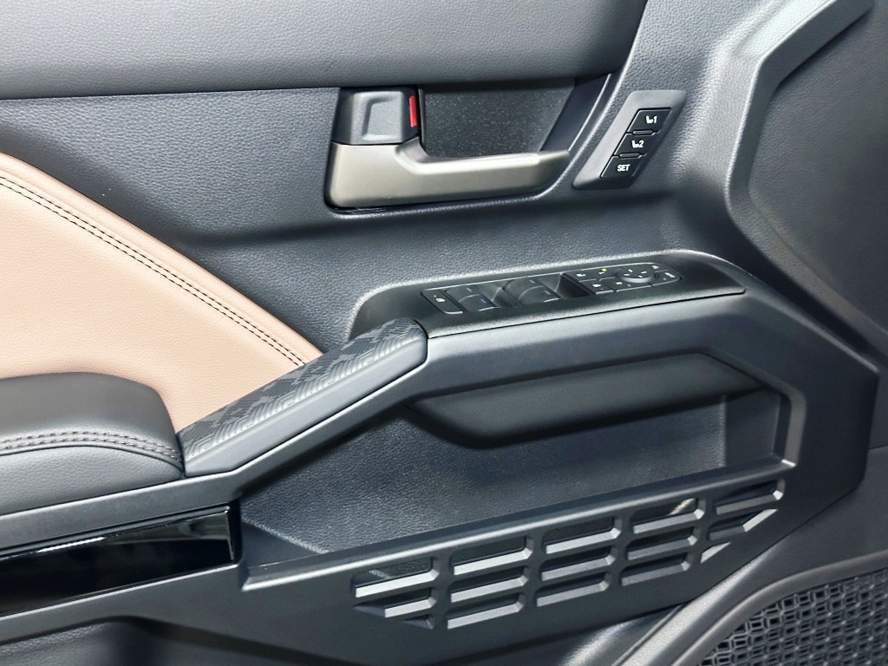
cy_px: 333
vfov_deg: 30.3
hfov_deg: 39.7
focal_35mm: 48
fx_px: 1231
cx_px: 444
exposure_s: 1/30
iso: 640
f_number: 1.78
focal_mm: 6.86
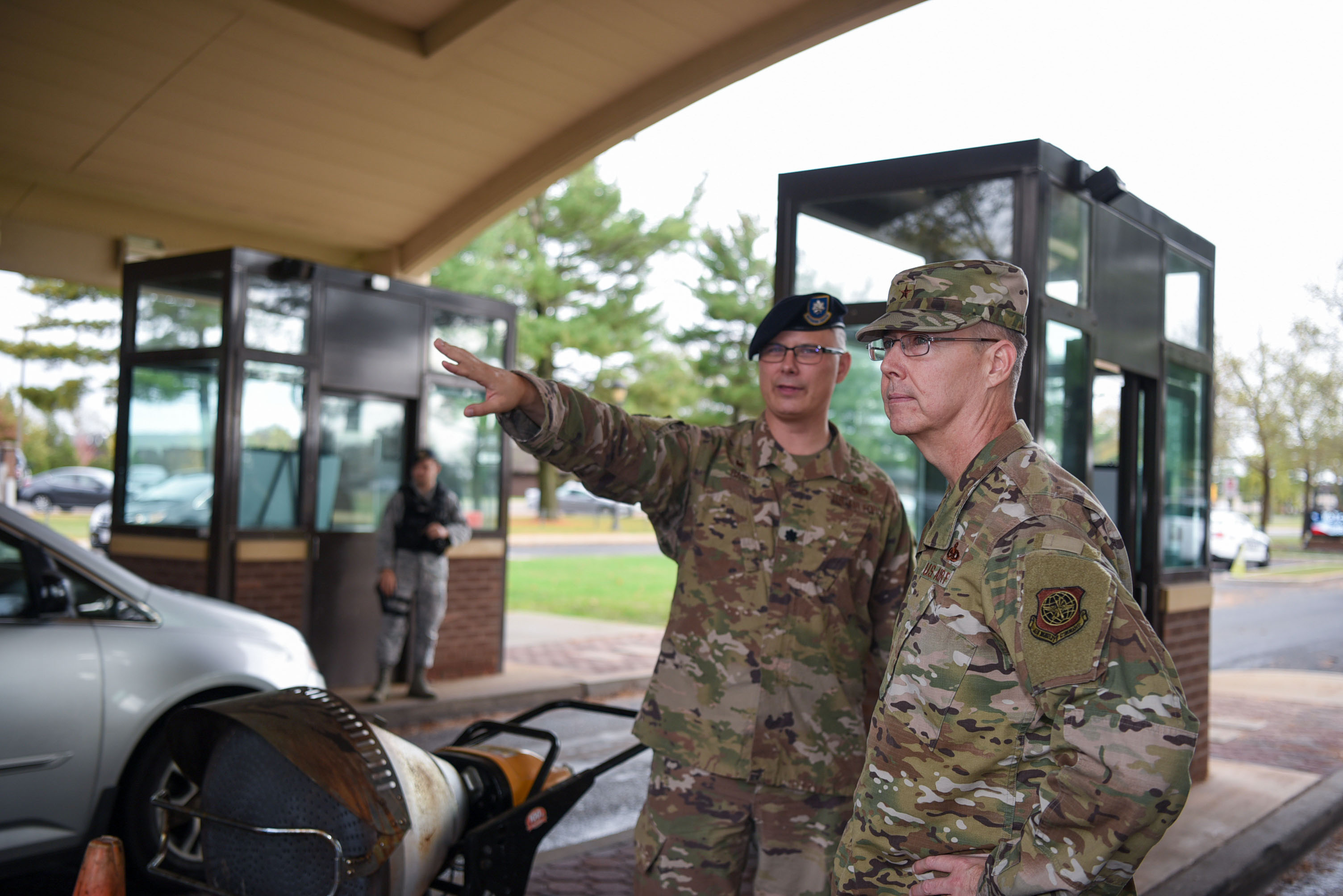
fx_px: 1418
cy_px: 448
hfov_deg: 50.7
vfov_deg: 35.1
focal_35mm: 38
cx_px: 672
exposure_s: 1/200
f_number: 2.8
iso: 80
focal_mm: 38
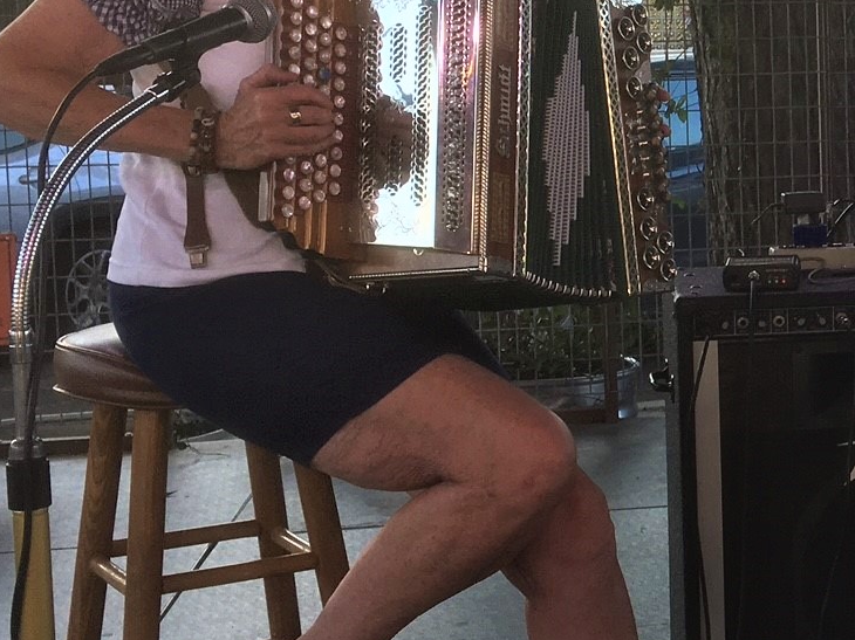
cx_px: 873
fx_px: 1852
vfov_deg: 19.6
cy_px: 226
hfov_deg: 24.7
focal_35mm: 75
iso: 25
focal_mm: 4.15
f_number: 2.2
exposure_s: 1/120
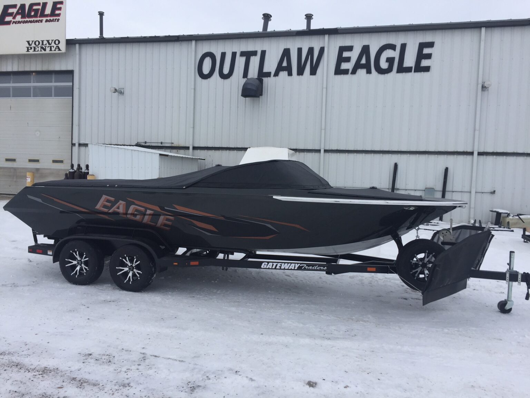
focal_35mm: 29
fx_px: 444
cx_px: 265
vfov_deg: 48.2
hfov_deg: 61.7
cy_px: 199
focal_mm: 4.15
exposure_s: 1/1364
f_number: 2.2
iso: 32
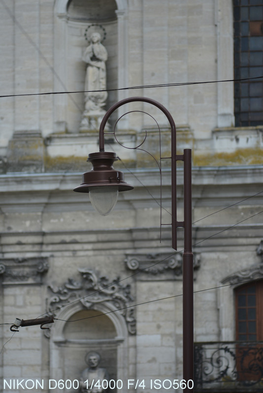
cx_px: 132
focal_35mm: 58
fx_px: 635
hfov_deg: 23.4
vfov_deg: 34.5
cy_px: 196
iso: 560
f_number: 1.8
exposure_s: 1/4000
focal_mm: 58
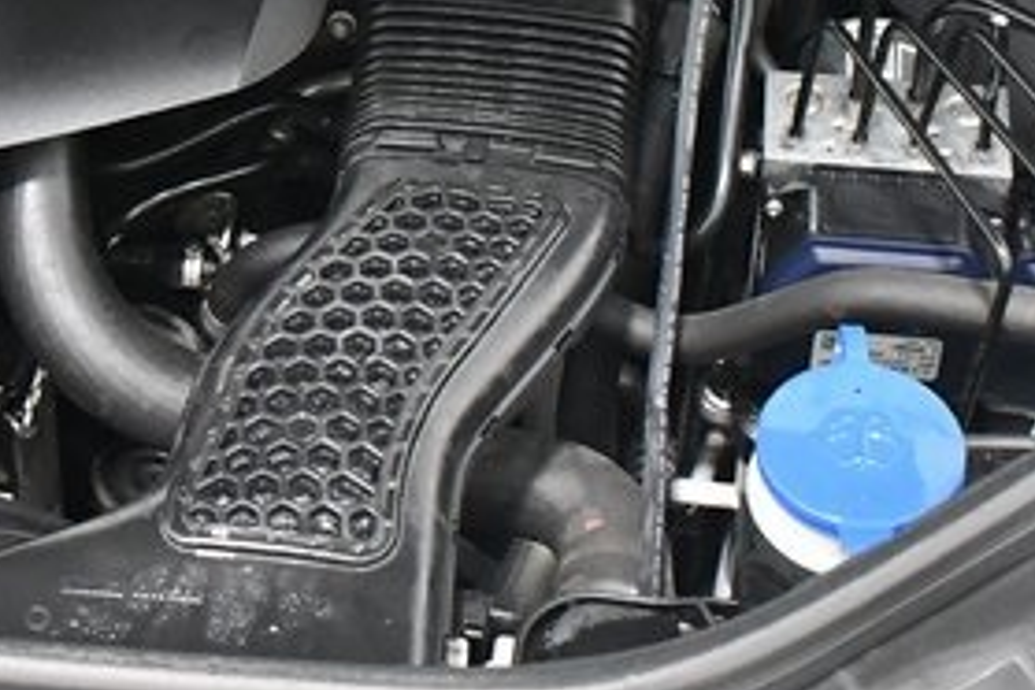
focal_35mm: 99
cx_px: -30
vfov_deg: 13.5
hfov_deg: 19.9
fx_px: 2846
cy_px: -102
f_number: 3.5
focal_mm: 18
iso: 3600
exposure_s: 1/60
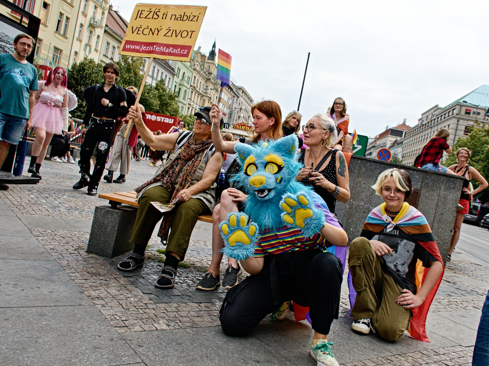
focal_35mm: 30
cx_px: 278
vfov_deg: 46.8
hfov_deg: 59.7
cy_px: 184
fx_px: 424
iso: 400
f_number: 5.6
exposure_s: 1/2500
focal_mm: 18
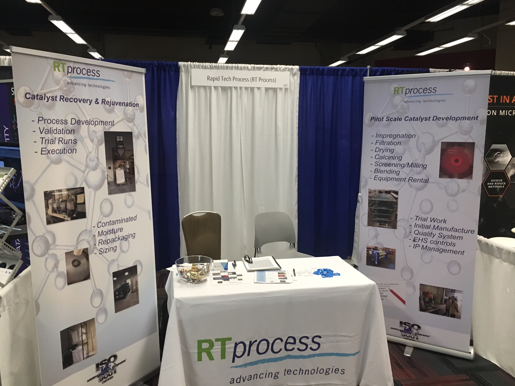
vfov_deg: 48.2
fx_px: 431
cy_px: 193
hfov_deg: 61.7
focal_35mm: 29
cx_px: 258
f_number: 2.2
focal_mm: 4.15
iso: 160
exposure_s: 1/30
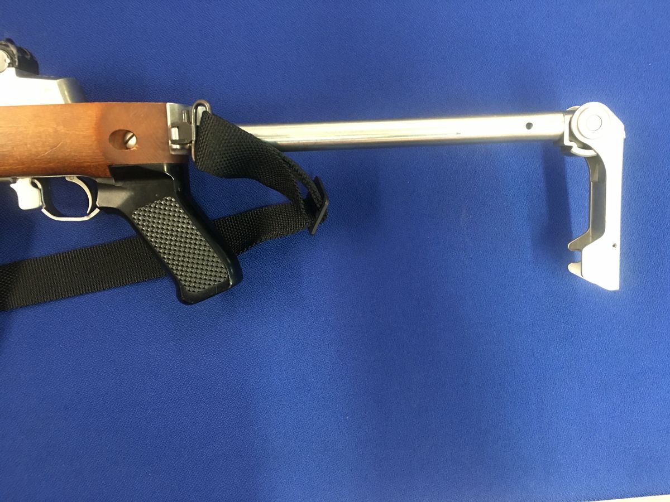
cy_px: 251
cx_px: 335
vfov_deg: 48.2
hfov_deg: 61.7
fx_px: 561
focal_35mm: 29
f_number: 2.2
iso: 64
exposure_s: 1/4
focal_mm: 4.15
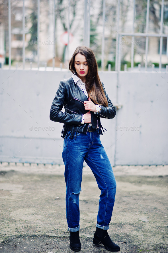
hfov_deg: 16.0
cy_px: 126
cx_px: 84
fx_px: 596
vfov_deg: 23.9
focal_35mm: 85
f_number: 1.8
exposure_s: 1/1250
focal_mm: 85
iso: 200
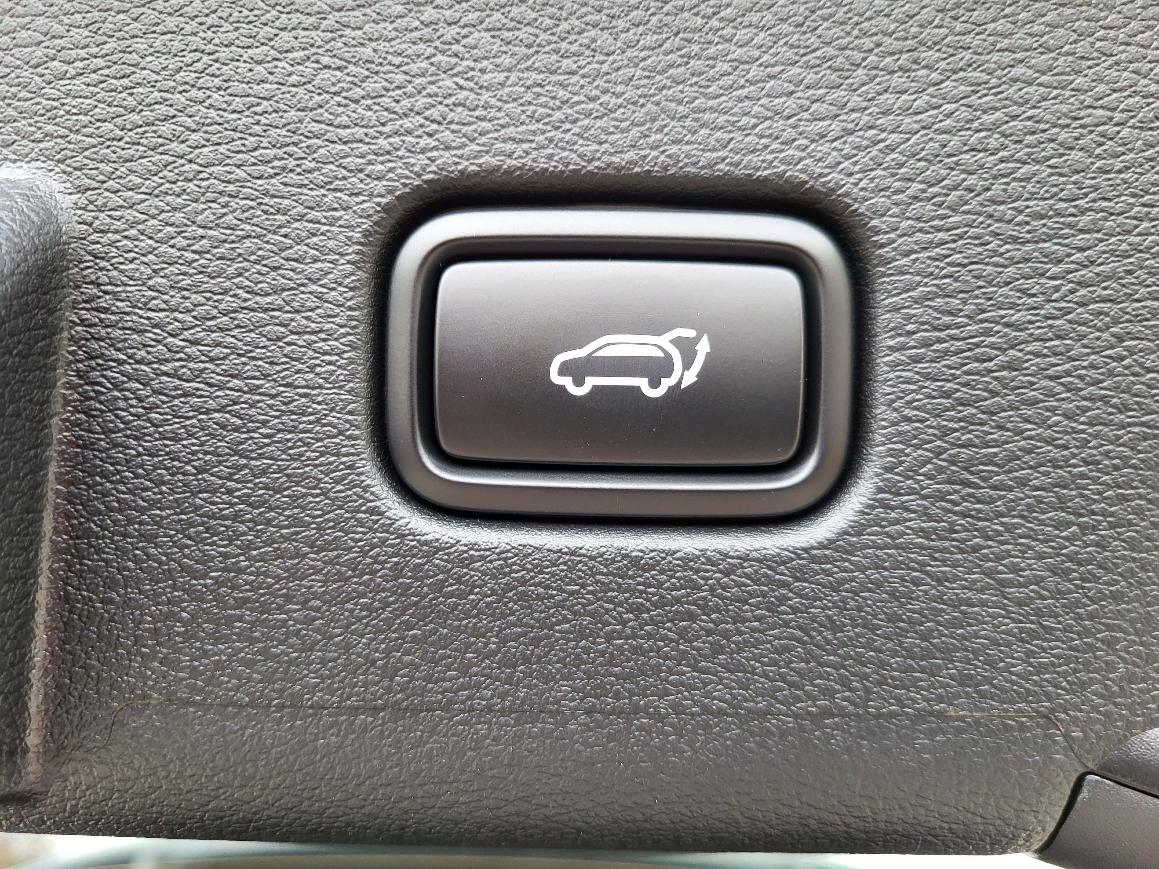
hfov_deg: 67.3
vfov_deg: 53.1
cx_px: 580
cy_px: 434
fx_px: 871
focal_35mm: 26
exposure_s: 1/120
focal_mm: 5.4
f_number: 1.8
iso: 125
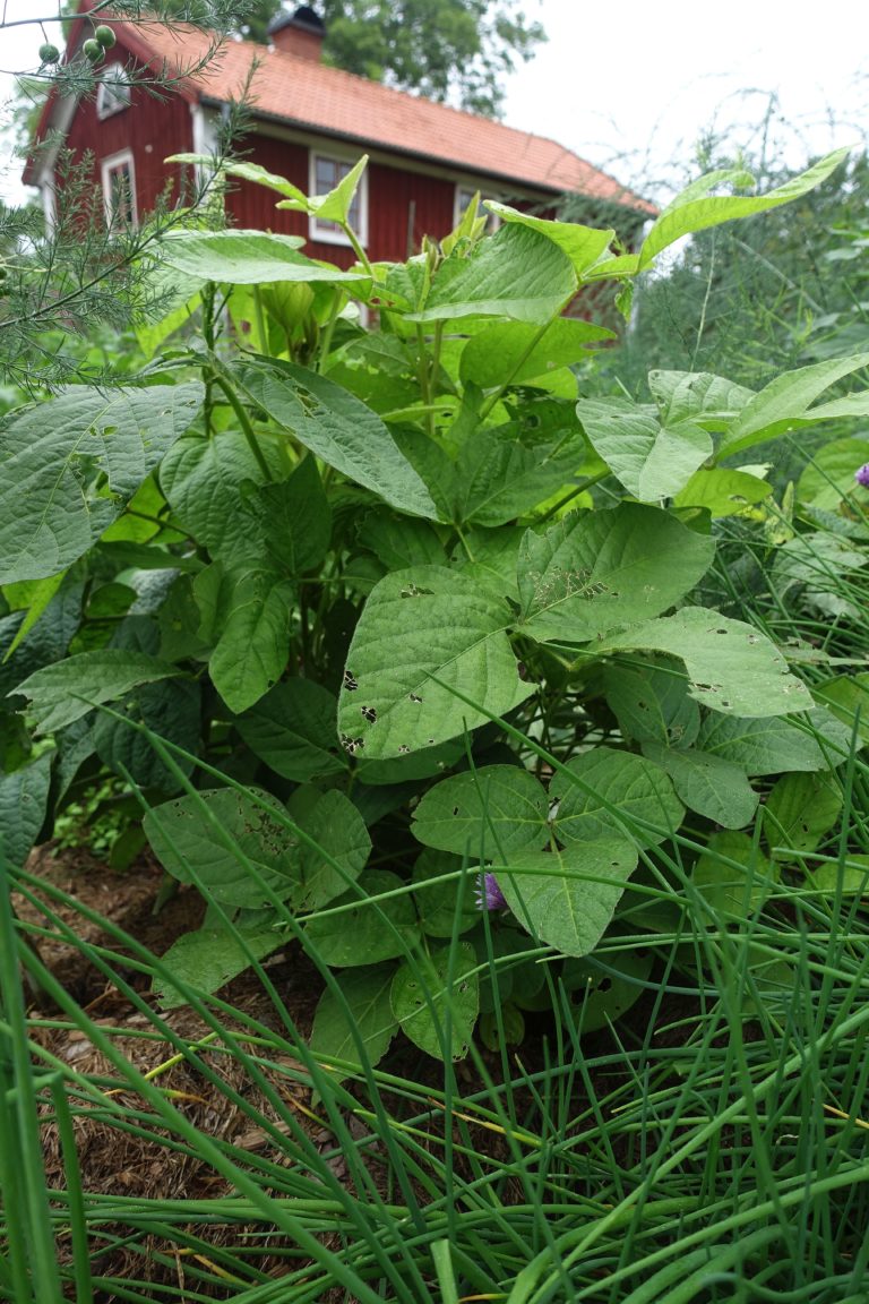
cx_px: 434
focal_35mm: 24
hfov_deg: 53.1
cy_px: 652
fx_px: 869
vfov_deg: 73.7
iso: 125
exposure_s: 1/80
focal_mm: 8.8
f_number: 3.5
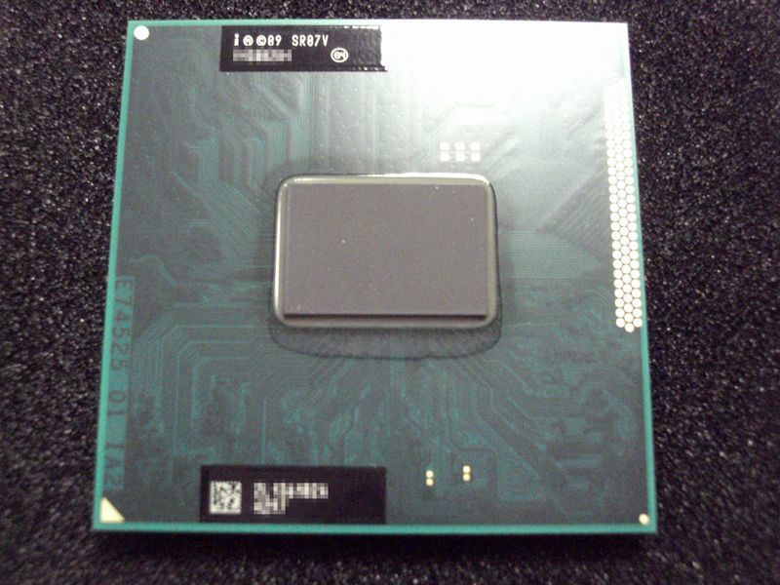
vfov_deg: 31.5
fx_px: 1037
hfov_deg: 41.2
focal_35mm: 46
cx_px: 390
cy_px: 292
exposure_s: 1/60
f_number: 3.3
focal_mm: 7.56
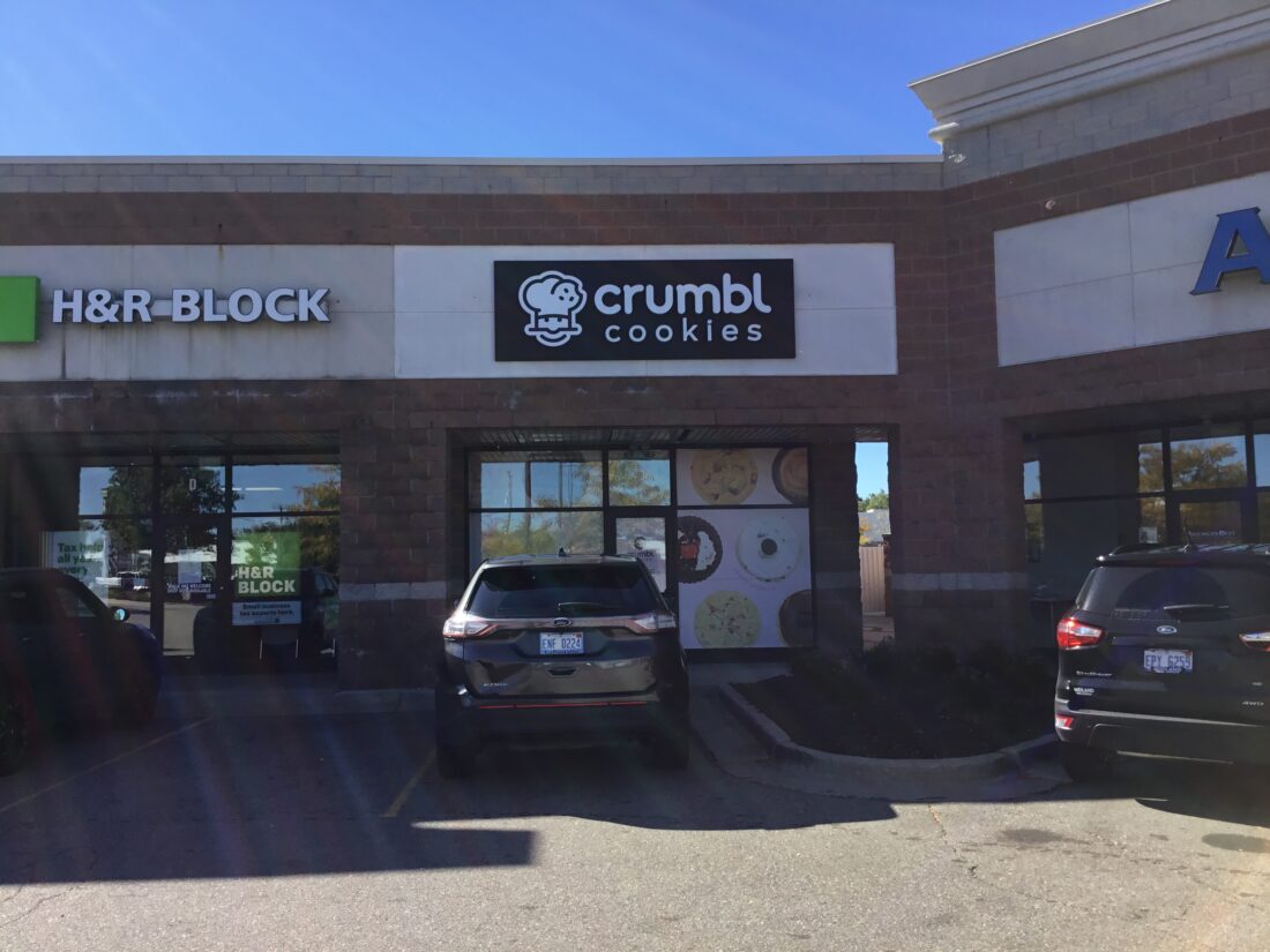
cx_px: 635
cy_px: 476
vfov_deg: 45.4
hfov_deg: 58.4
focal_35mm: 31
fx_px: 1137
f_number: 2.4
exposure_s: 1/691
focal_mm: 3.3
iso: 25
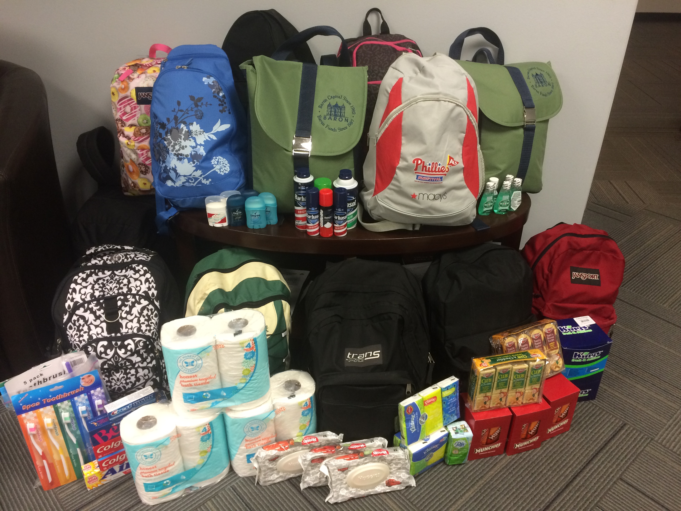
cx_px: 340
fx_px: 571
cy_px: 256
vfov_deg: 48.2
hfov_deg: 61.7
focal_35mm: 29
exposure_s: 1/30
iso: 125
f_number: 2.2
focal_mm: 4.15
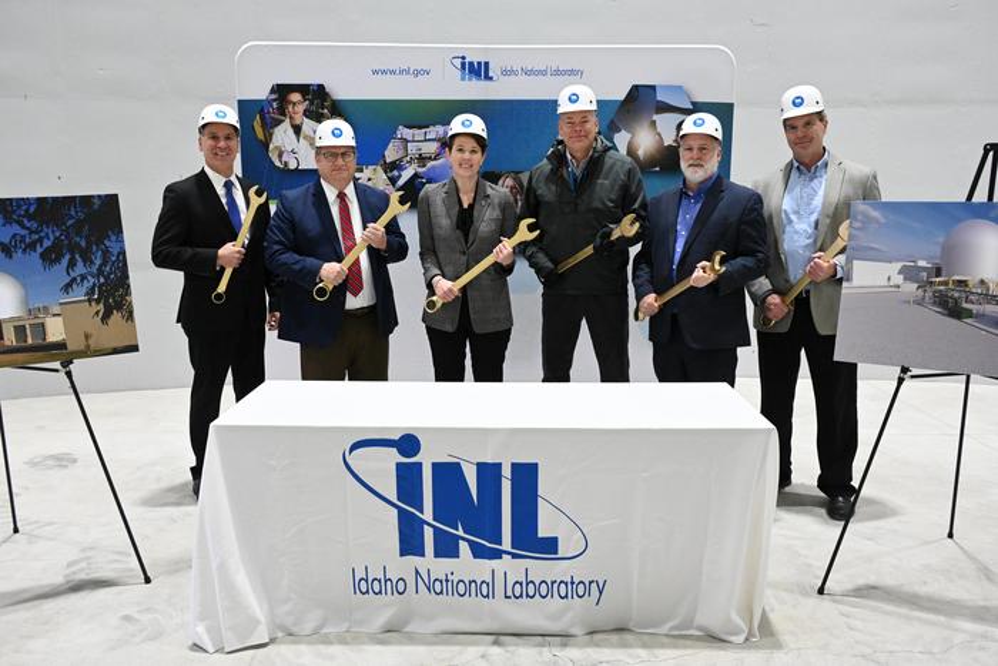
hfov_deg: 62.8
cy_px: 333
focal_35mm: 30
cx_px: 499
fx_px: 818
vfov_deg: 44.3
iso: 6400
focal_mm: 29.5
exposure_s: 1/125
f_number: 5.6
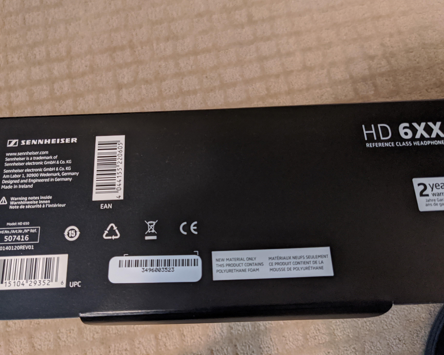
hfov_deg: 60.4
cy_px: 172
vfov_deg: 50.0
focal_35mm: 29
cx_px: 210
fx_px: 381
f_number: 1.73
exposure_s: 1/24
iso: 394
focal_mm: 4.38
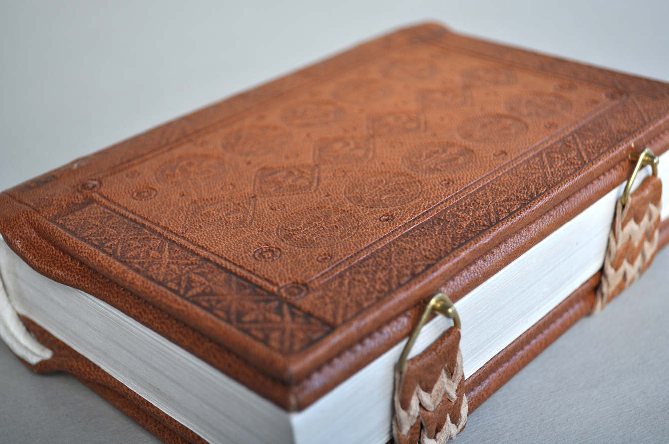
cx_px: 334
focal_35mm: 52
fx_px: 974
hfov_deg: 37.9
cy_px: 222
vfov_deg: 25.7
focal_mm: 35
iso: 250
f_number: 5.6
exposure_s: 1/125
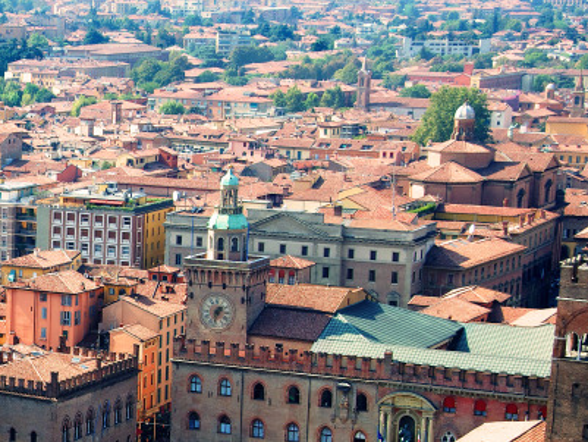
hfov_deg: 14.7
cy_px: 361
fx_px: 2226
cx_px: -70
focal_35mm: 131
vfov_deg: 11.3
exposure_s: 1/250
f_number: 8
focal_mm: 38
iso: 200
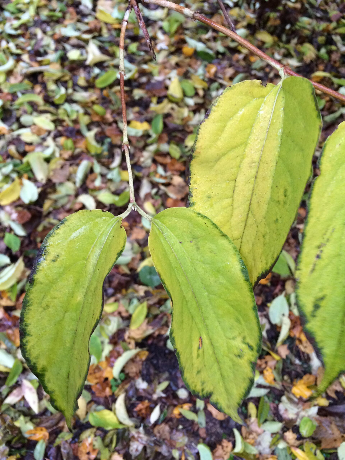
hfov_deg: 46.8
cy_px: 230
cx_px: 172
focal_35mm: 30
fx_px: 399
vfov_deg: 60.0
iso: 125
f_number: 2.2
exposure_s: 1/30
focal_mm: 4.12
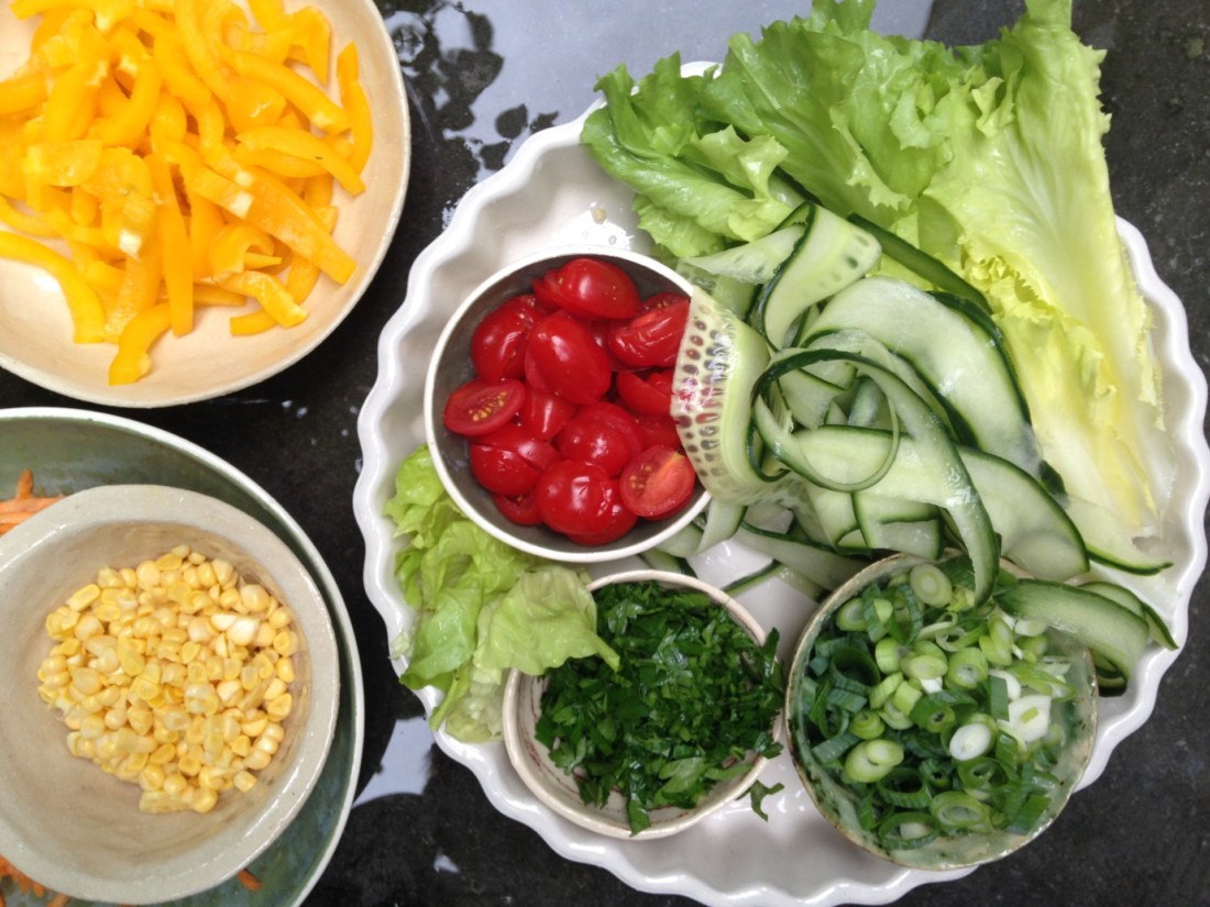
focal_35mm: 33
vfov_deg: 42.9
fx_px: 1154
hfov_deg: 55.4
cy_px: 454
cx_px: 605
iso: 50
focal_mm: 4.12
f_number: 2.4
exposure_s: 1/24
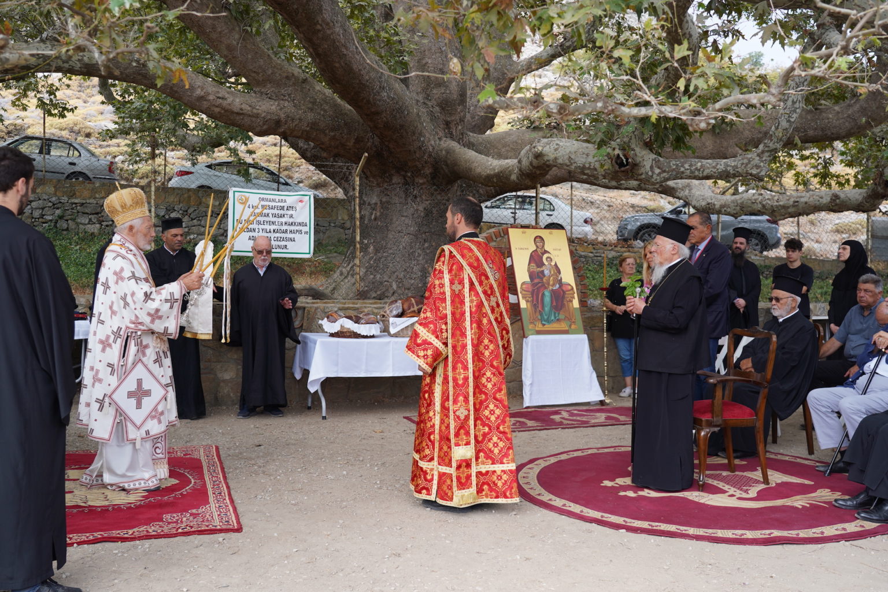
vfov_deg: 37.9
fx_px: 863
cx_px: 444
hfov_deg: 54.4
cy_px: 296
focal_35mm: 35
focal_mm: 35
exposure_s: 1/200
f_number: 4
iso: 100
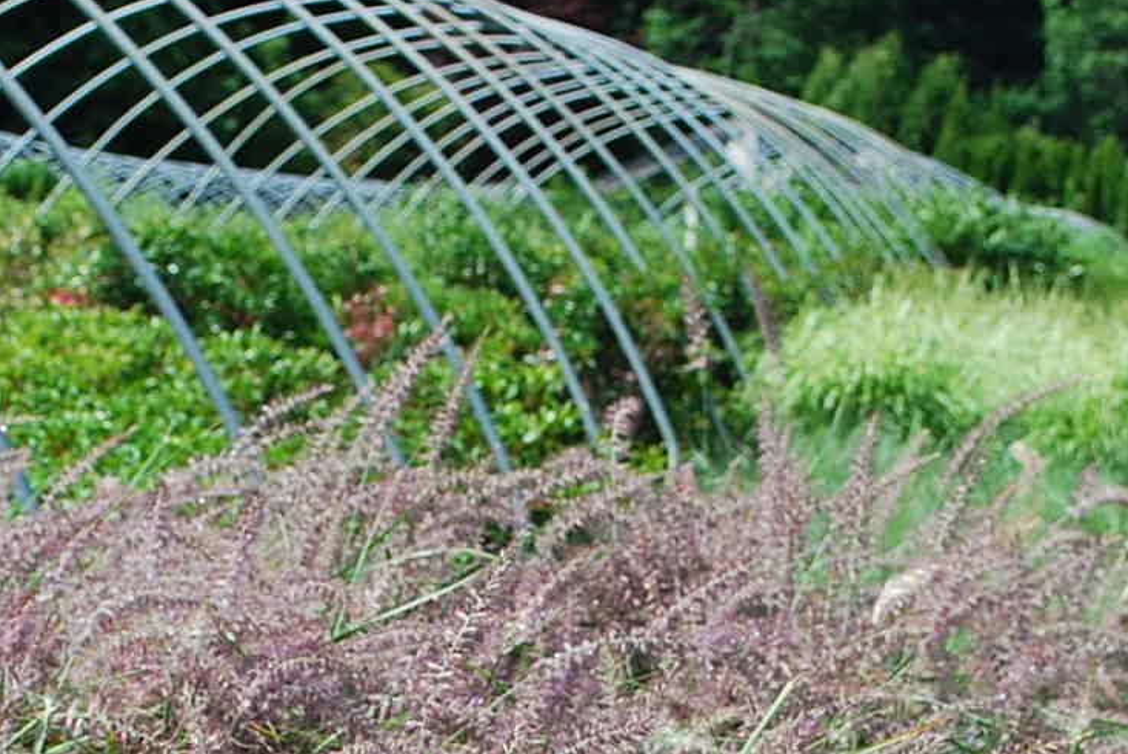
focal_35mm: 111
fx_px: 3481
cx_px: 429
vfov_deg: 12.1
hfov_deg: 18.4
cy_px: 903
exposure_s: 1/200
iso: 100
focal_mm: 28
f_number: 7.1
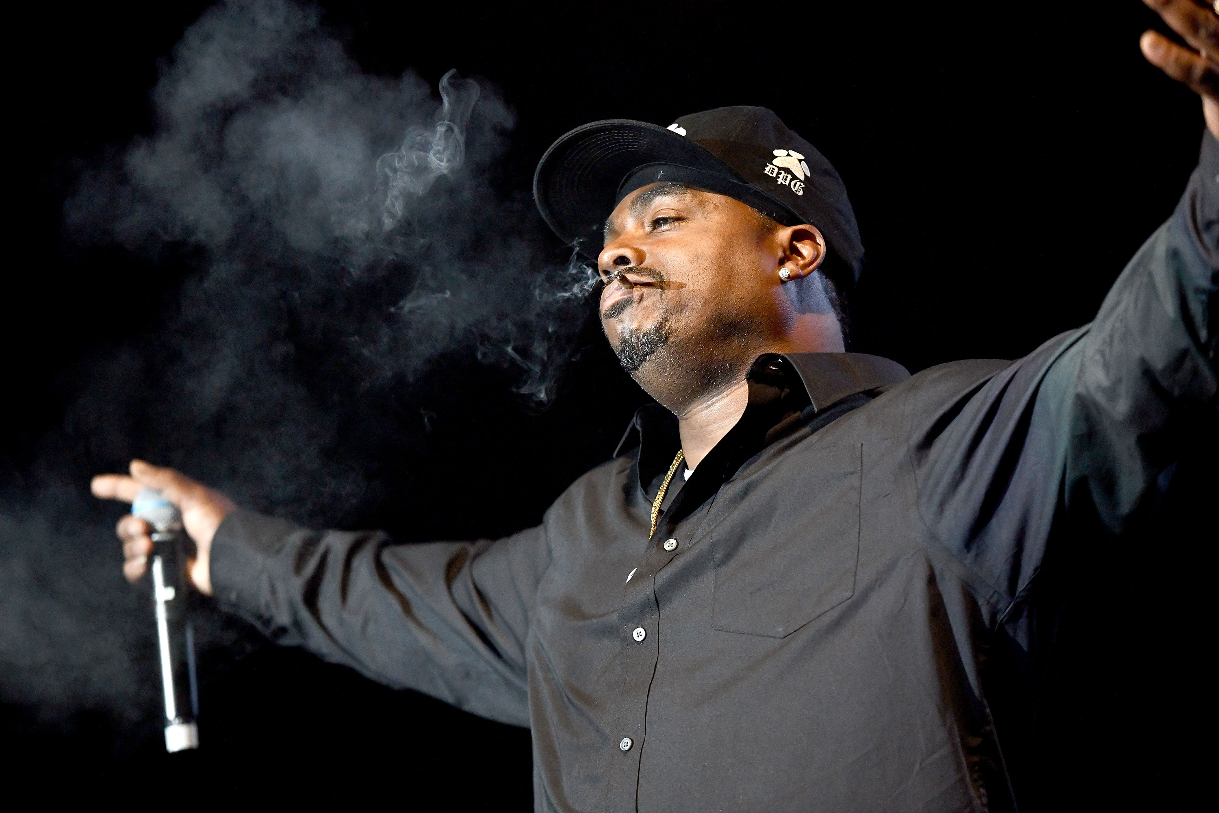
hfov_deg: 11.4
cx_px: 610
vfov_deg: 7.6
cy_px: 406
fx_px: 6095
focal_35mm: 180
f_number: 4.5
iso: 5000
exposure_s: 1/1000
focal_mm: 180
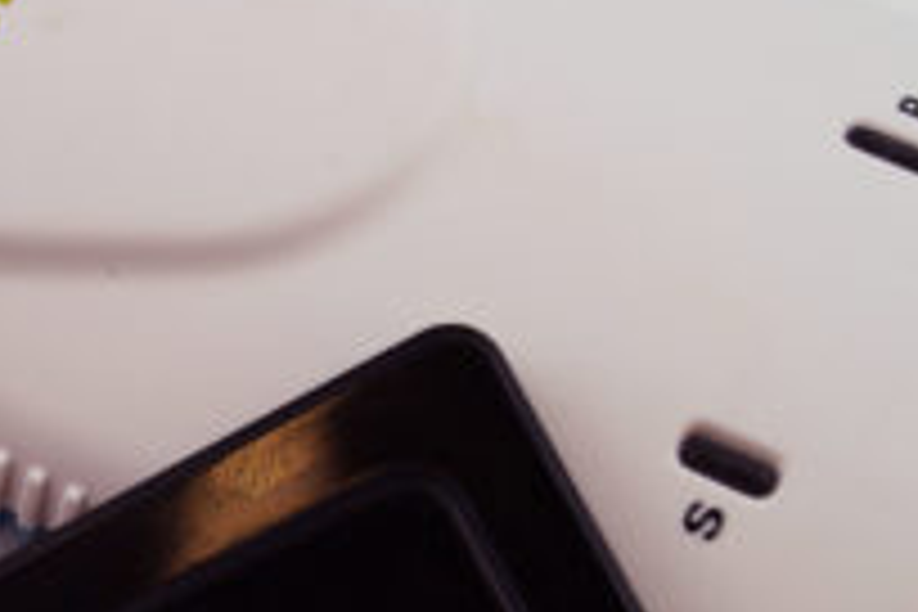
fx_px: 2881
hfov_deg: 17.8
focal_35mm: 113
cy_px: 407
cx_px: 90
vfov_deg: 12.1
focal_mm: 22
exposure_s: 1/80
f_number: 4.5
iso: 100
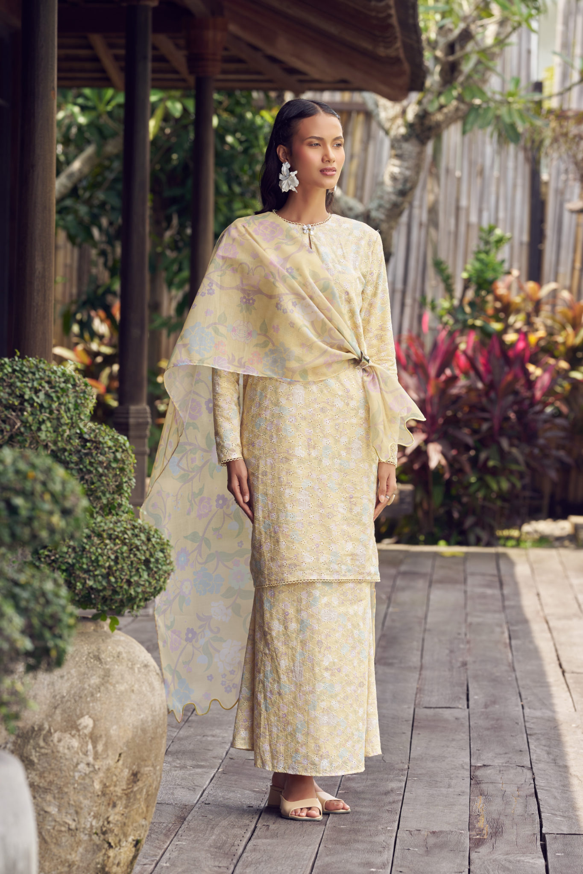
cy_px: 437
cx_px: 292
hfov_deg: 6.8
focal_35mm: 202
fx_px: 4907
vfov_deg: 10.2
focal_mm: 135
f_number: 5.6
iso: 125
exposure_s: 1/160
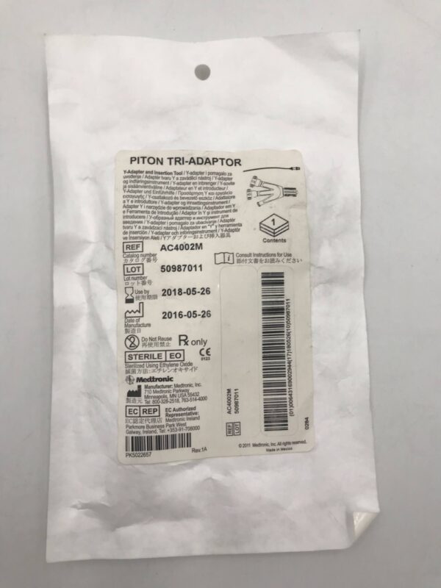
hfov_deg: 49.7
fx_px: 476
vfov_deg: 63.4
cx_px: 220
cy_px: 294
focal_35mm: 28
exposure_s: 1/60
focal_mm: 3.99
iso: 32
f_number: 1.8
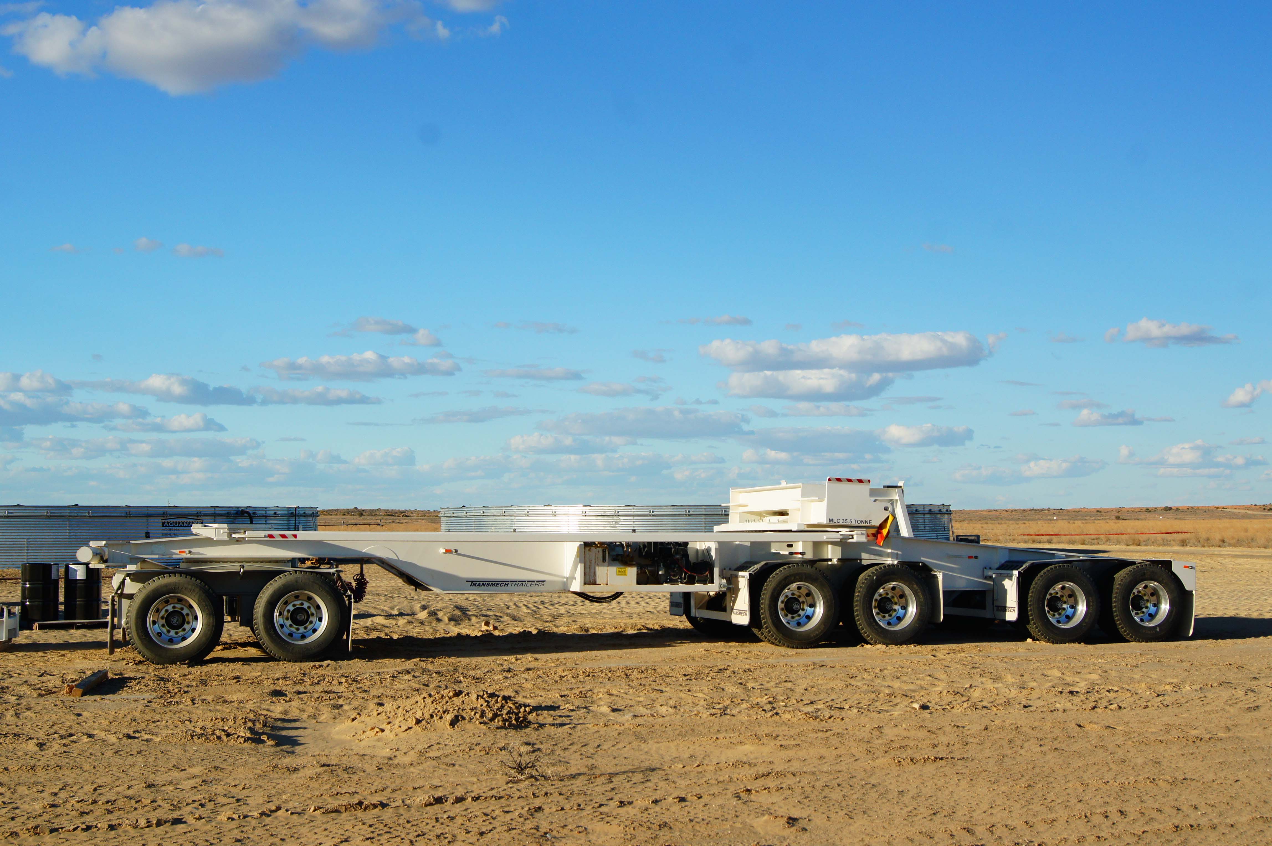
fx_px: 1589
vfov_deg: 29.8
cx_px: 636
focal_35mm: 45
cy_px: 423
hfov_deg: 43.6
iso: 200
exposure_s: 1/320
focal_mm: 30
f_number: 9
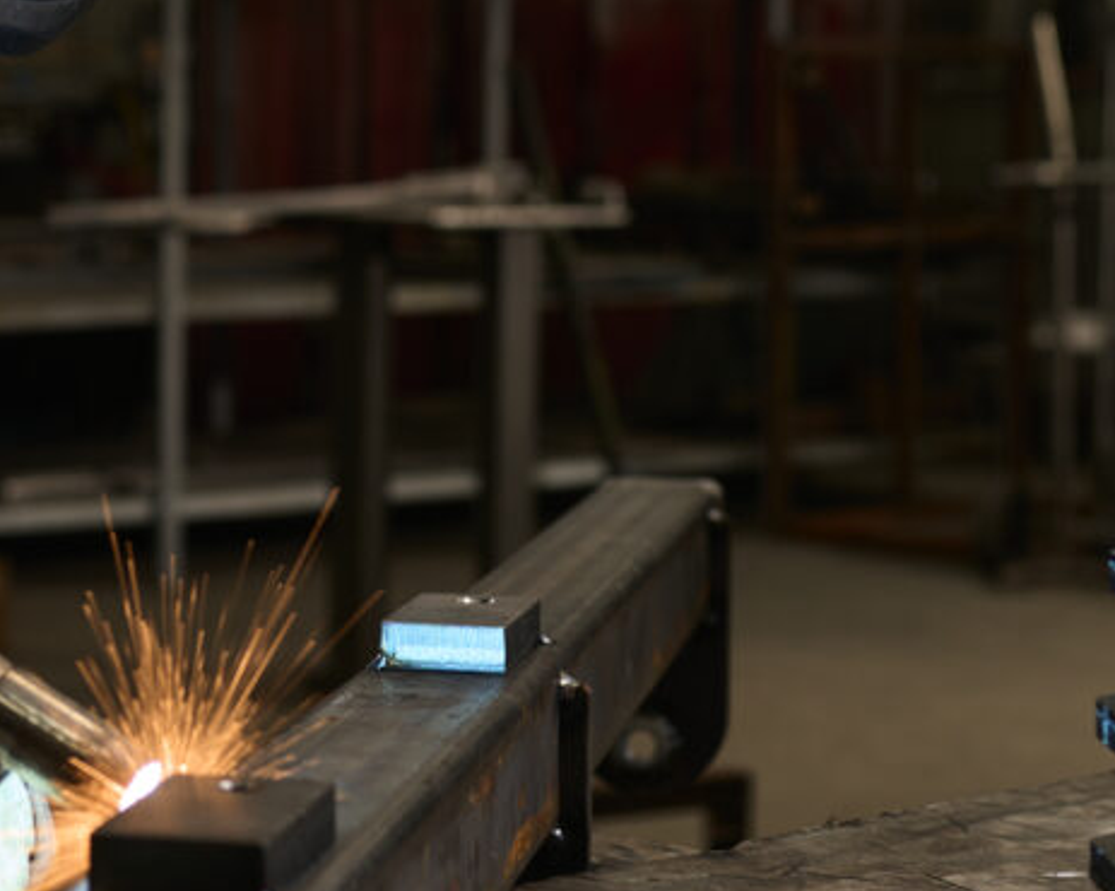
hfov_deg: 17.1
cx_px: -60
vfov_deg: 14.1
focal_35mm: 109
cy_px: 205
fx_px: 3595
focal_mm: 35
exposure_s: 1/40
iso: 100
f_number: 4
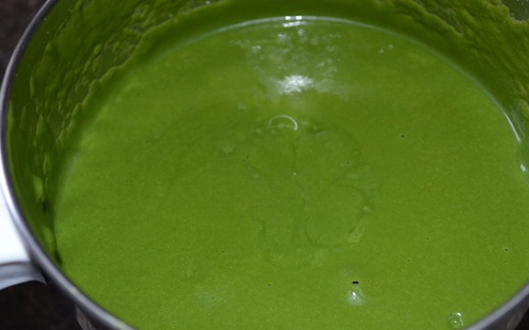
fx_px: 966
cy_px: 173
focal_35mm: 67
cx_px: 289
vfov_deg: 19.4
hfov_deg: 30.6
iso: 1250
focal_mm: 38
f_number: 5
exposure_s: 1/60
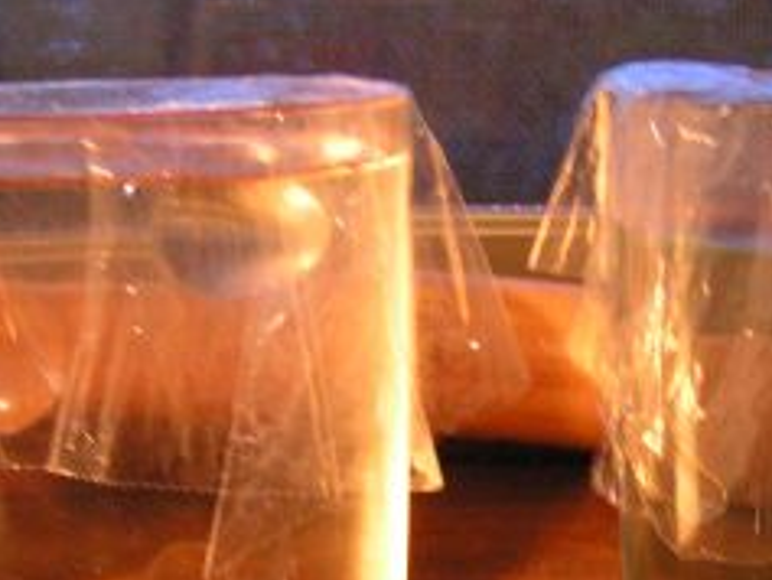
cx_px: 518
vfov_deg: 17.9
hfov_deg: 23.7
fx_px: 1830
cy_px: 404
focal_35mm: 82
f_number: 2.8
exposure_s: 1/5
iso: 200
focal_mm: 5.8
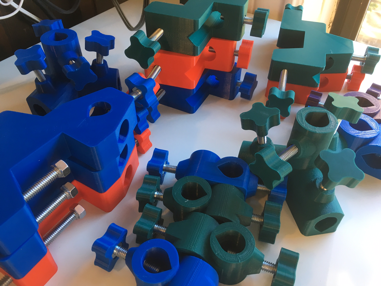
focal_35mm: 29
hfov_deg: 61.7
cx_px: 190
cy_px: 143
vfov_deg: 48.2
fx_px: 319
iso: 64
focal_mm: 4.15
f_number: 2.2
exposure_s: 1/30
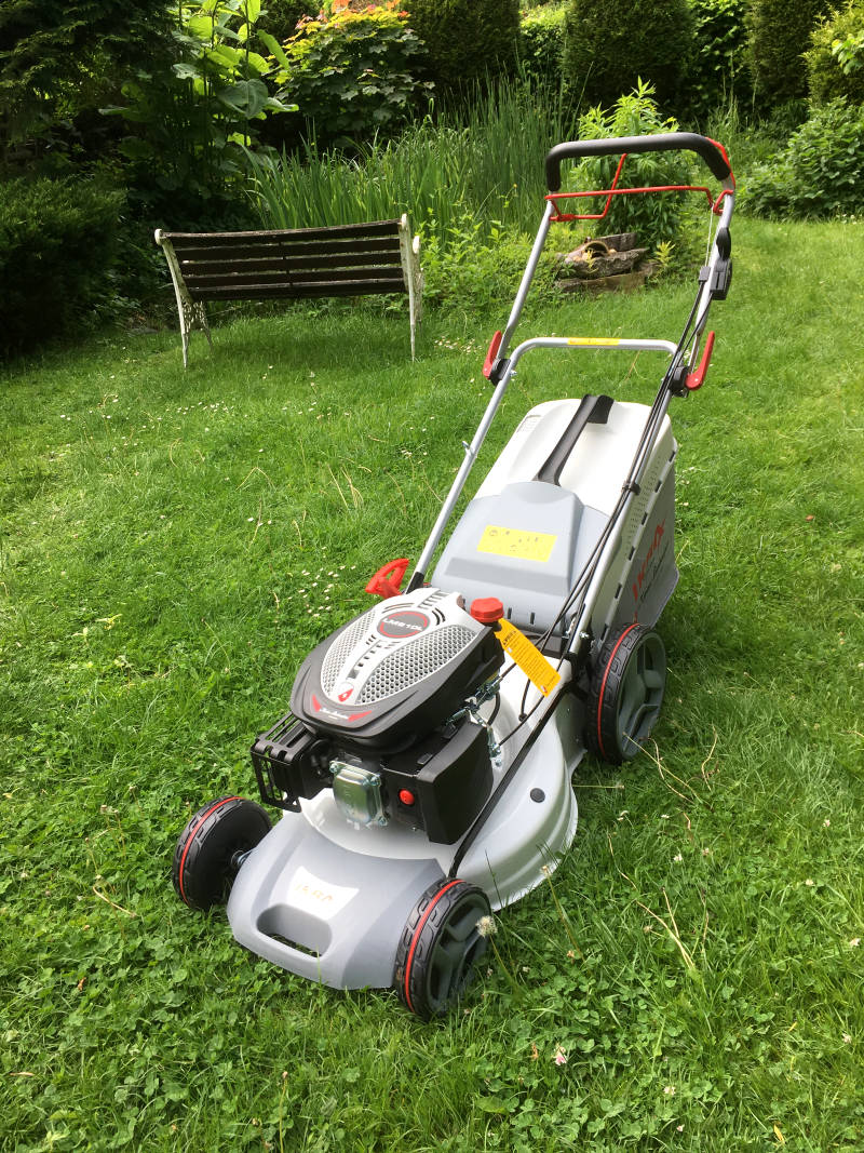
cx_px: 432
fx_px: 965
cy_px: 576
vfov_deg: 61.7
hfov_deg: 48.2
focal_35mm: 29
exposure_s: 1/545
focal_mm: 4.15
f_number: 2.2
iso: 25
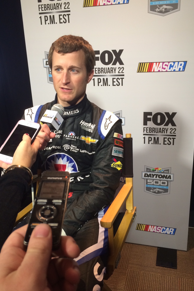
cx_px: 104
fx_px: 259
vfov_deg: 58.7
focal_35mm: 32
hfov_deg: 41.1
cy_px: 144
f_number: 2.2
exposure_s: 1/30
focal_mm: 4.12
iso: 125
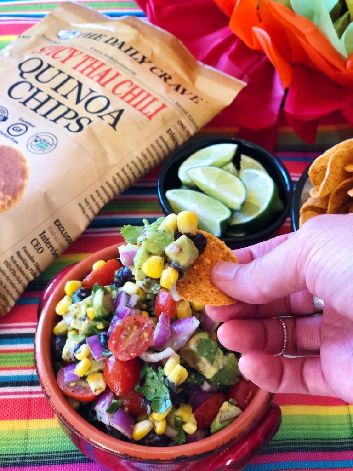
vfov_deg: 36.8
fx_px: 707
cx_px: 176
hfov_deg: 28.0
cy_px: 236
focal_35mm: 52
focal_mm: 6
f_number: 2.4
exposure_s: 1/40
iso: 100
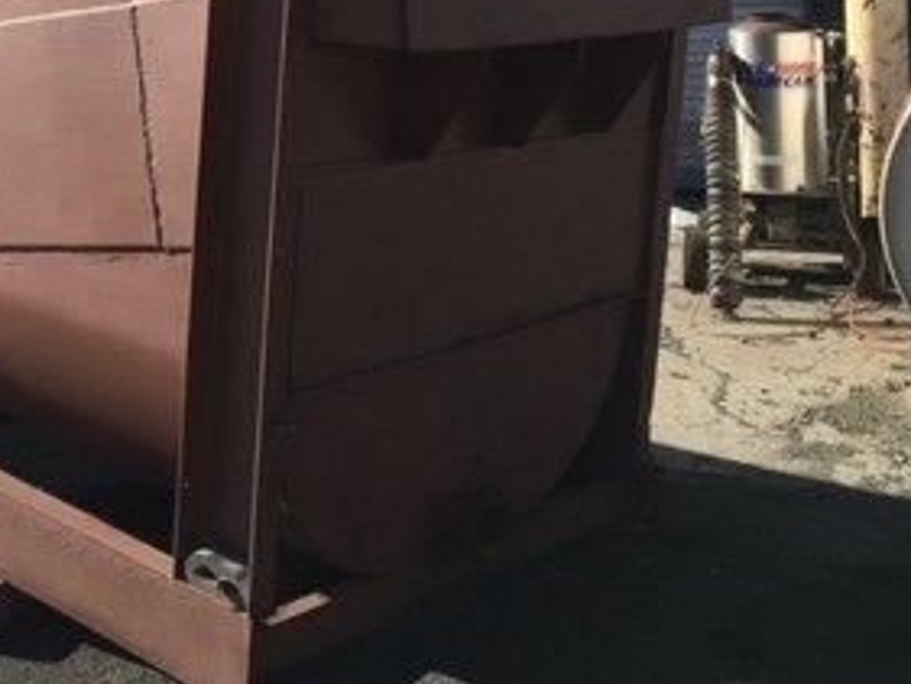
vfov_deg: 21.3
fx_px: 1738
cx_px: 10
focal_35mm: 66
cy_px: -42
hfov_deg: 27.7
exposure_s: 1/1451
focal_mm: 4.15
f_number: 2.2
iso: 25
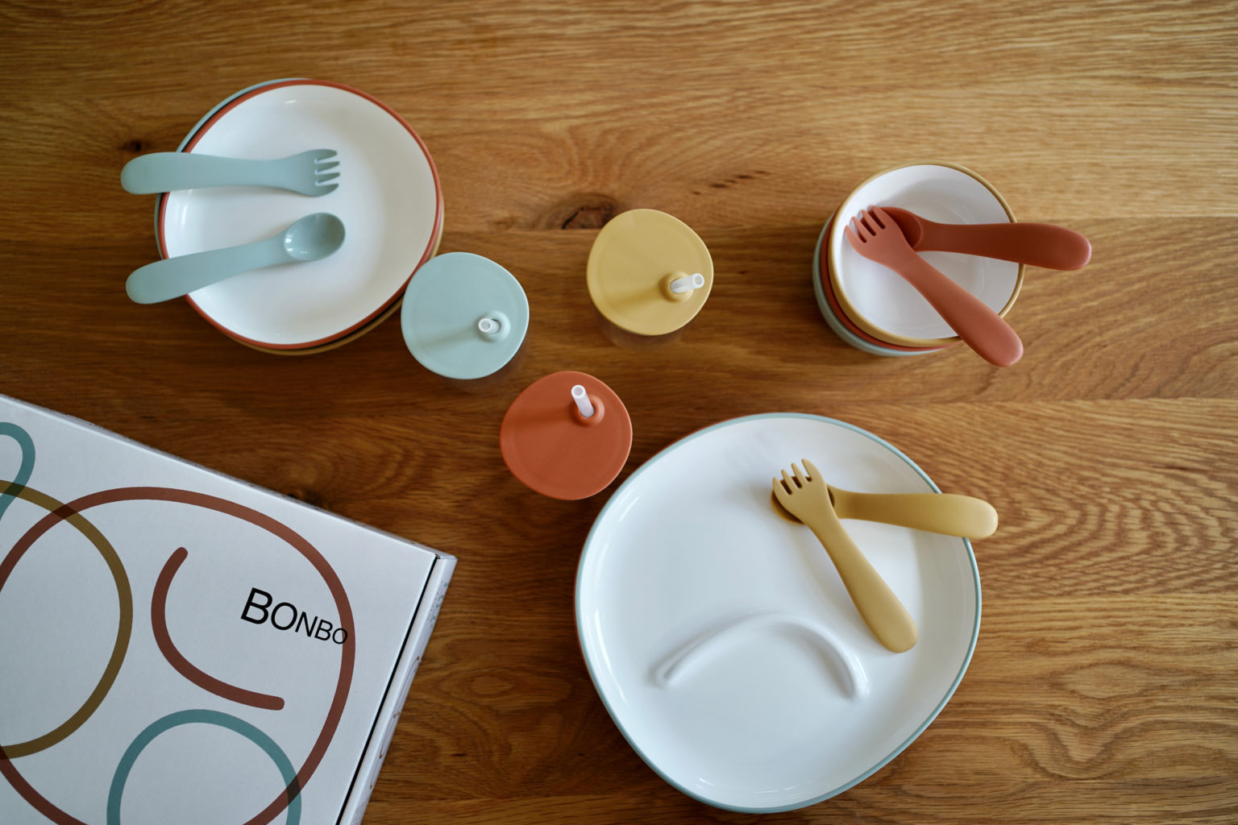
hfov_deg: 54.4
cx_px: 619
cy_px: 412
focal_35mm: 35
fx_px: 1204
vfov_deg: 37.9
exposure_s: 1/40
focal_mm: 35
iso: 100
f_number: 2.5
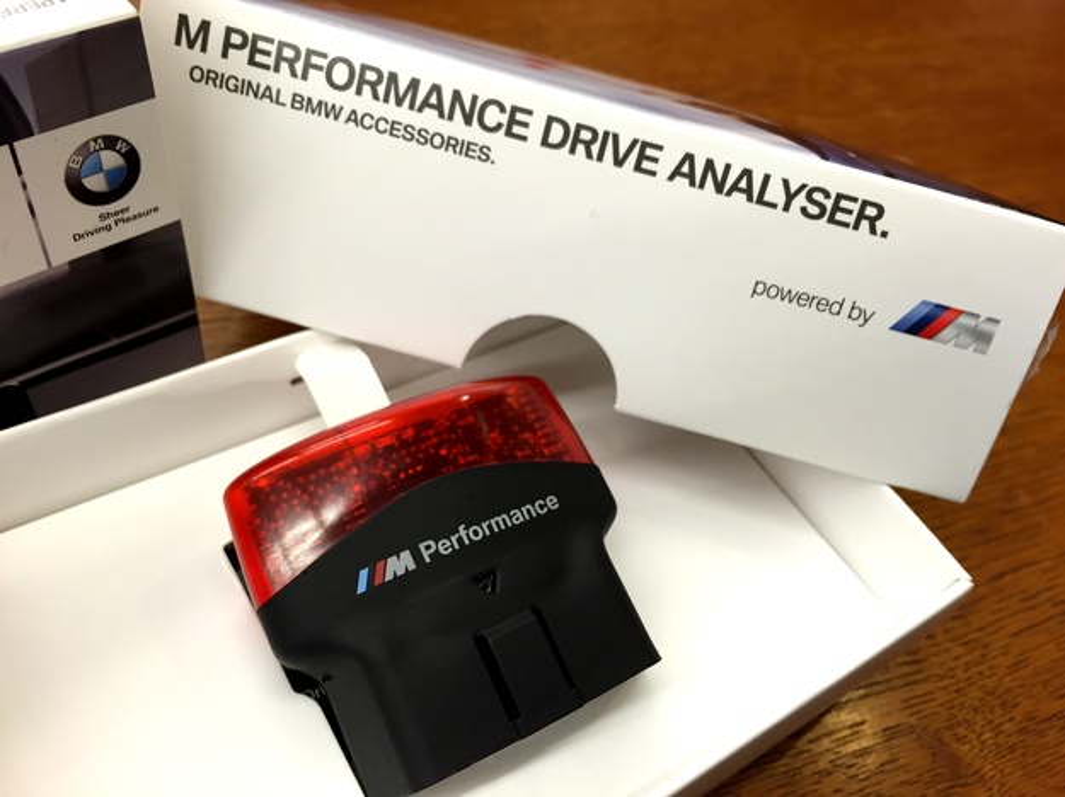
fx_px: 892
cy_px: 398
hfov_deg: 61.7
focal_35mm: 29
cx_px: 532
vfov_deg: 48.2
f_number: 2.2
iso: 100
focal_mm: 4.15
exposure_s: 1/30
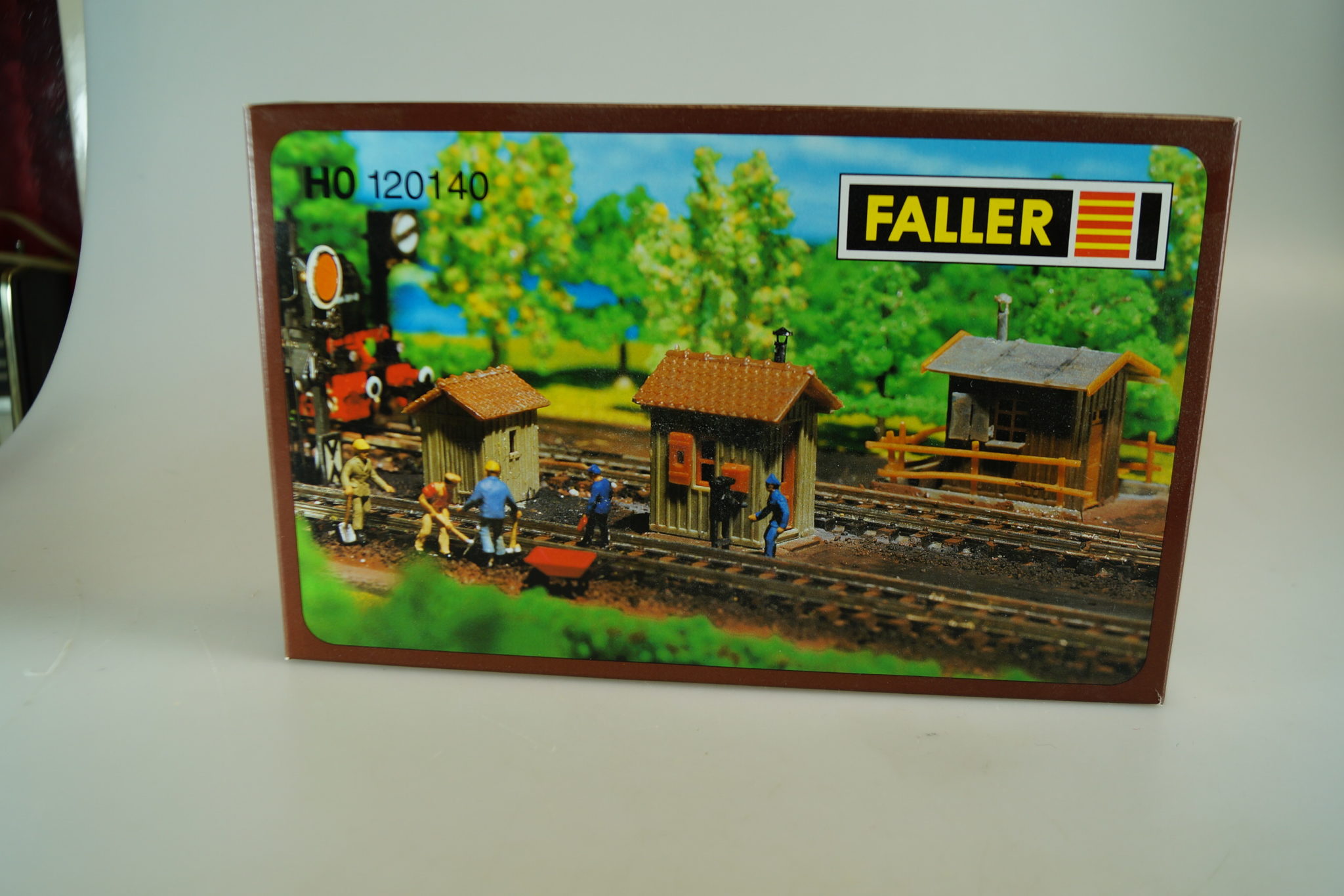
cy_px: 448
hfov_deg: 57.2
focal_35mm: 33
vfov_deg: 40.0
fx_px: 1232
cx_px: 672
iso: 100
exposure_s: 1/80
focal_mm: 22
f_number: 4.5
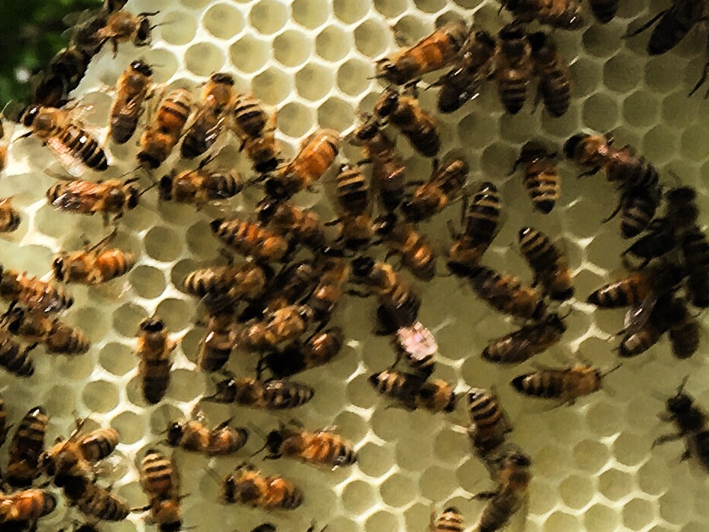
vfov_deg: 11.8
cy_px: 295
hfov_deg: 14.5
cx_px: -375
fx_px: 2581
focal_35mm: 126
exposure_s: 1/180
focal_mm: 4.15
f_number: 2.2
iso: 25
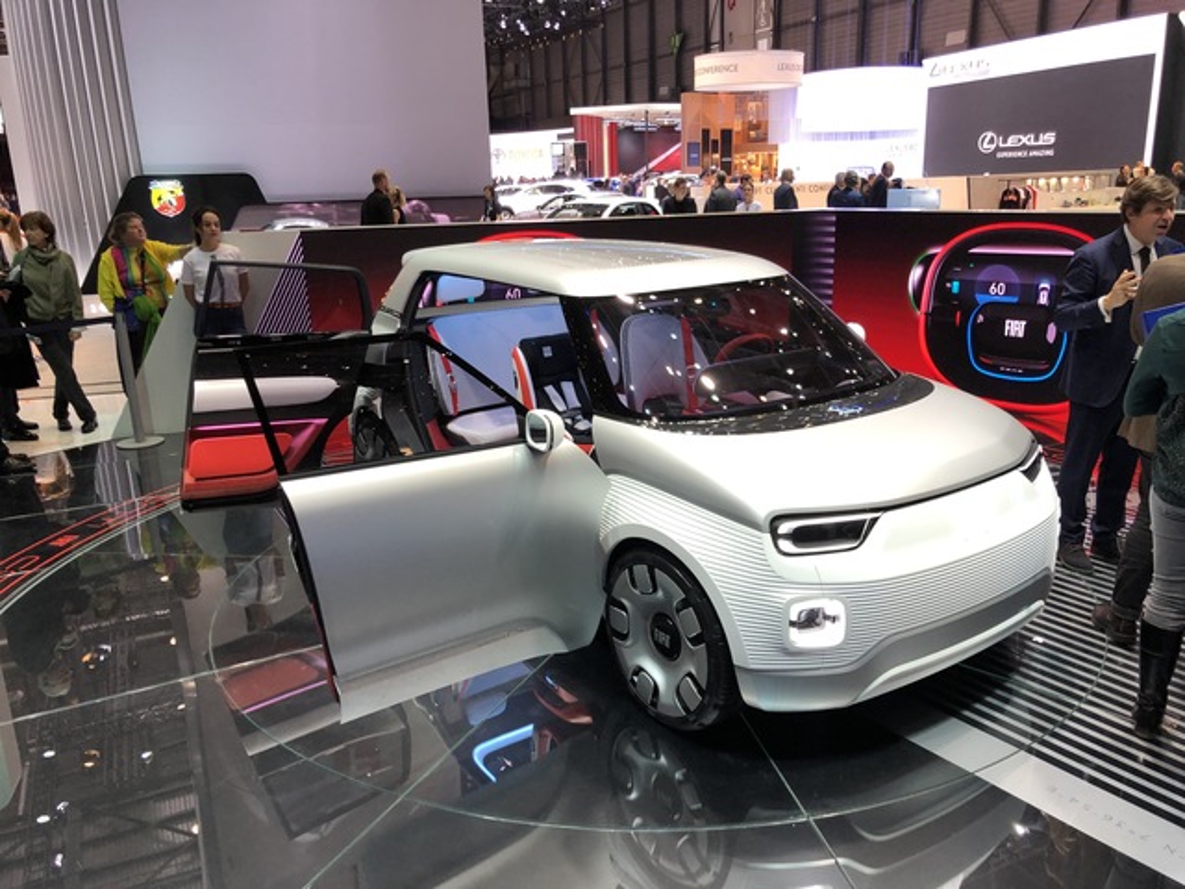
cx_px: 592
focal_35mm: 28
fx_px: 959
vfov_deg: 49.7
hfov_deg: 63.4
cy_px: 444
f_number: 1.8
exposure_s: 1/33
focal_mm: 4
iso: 25
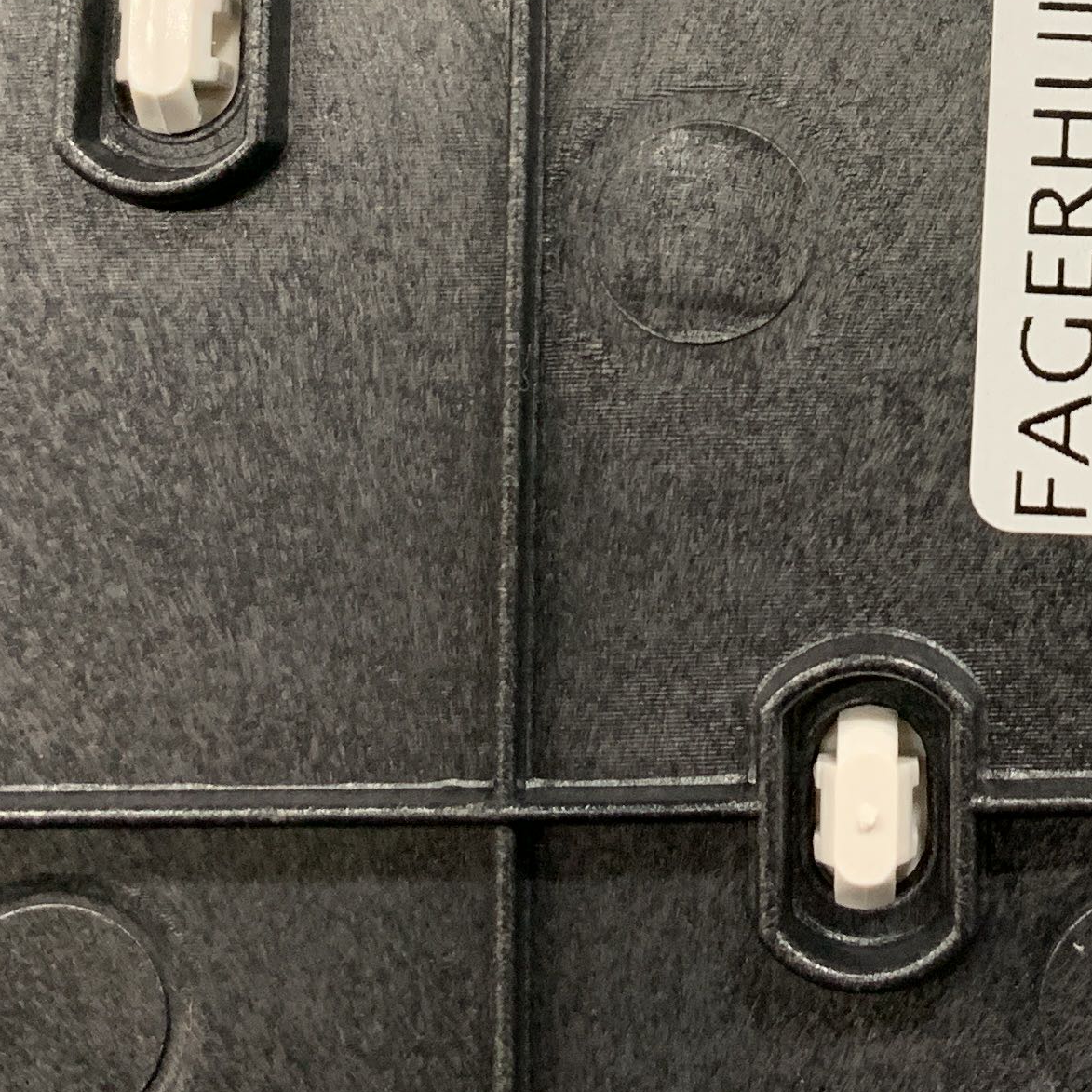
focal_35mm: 79
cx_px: 1143
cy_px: -20
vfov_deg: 21.1
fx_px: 2820
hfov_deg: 21.0
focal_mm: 4.25
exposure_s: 1/60
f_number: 1.8
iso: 160
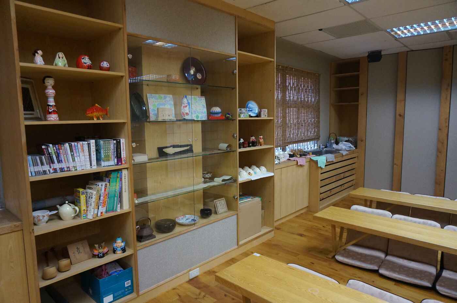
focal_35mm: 24
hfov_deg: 73.8
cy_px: 152
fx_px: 304
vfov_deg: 53.0
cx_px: 228
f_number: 4
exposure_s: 1/160
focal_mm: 16
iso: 1250
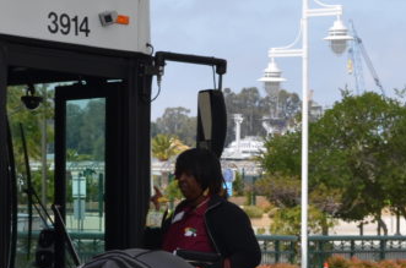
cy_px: 306
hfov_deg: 12.9
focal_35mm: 158
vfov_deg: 8.6
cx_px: 0
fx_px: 1778
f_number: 8
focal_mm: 34
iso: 100
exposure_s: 1/200
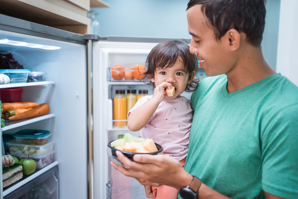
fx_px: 290
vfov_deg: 37.9
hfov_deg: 54.4
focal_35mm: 35
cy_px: 100
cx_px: 149
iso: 1000
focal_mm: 35
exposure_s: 1/200
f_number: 1.8
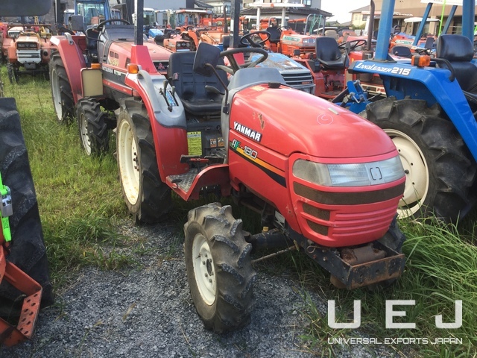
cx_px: 238
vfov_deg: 45.4
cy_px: 179
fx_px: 427
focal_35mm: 31
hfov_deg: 58.4
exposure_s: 1/120
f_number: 2.4
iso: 25
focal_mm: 3.3
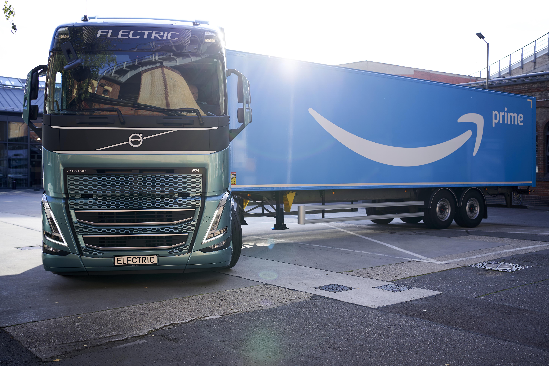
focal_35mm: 35
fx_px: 534
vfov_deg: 37.9
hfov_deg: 54.4
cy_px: 183
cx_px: 274
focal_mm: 35
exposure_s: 1/400
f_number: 3.2
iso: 100
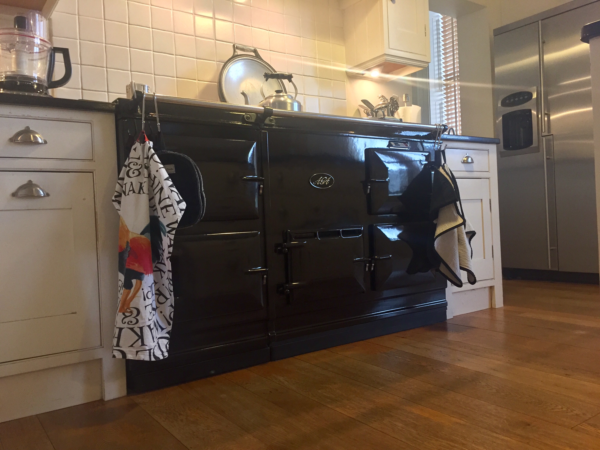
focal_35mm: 29
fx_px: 503
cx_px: 300
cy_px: 225
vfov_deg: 48.2
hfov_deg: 61.7
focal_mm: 4.15
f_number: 2.2
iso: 250
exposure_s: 1/33
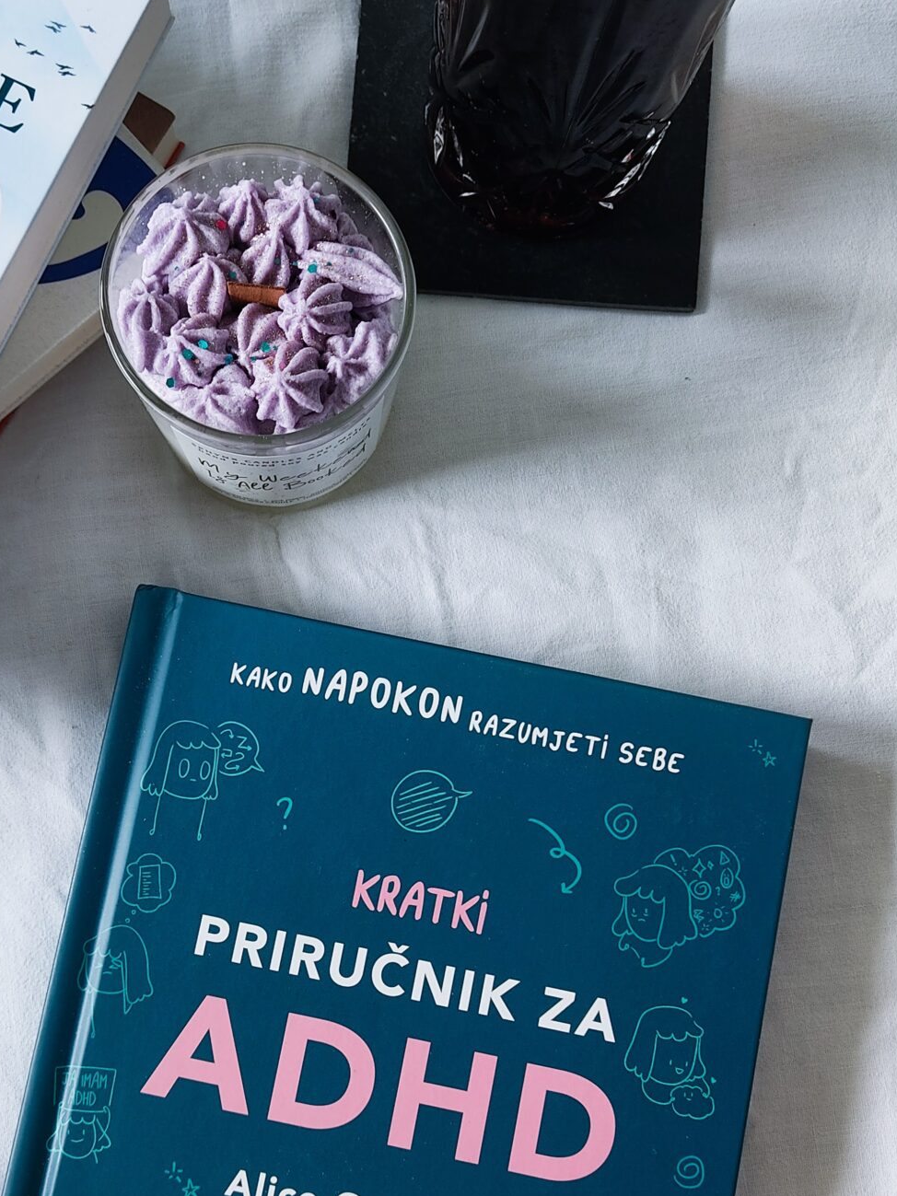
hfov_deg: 34.9
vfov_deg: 45.7
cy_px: 663
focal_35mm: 41
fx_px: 1417
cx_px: 332
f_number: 1.8
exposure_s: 1/35
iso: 249
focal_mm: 4.74
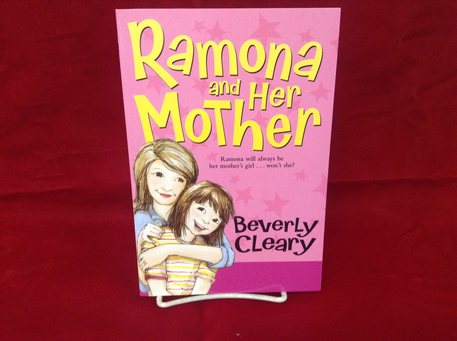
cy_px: 170
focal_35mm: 33
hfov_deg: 55.4
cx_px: 228
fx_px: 435
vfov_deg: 42.8
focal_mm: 3.3
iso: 200
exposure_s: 1/24
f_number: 2.4
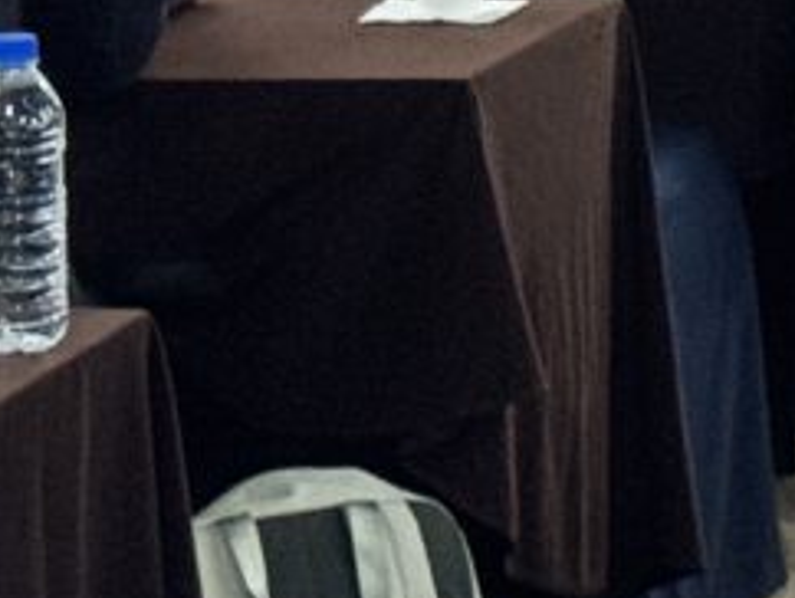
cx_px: 1567
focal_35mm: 297
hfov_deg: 6.5
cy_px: -816
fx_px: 6828
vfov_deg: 4.9
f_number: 1.78
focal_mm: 6.76
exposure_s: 1/60
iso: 100
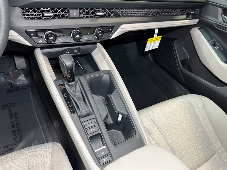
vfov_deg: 56.8
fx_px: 157
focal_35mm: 24
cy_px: 85
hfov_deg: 71.6
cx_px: 114
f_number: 1.78
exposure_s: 1/40
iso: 640
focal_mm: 6.86
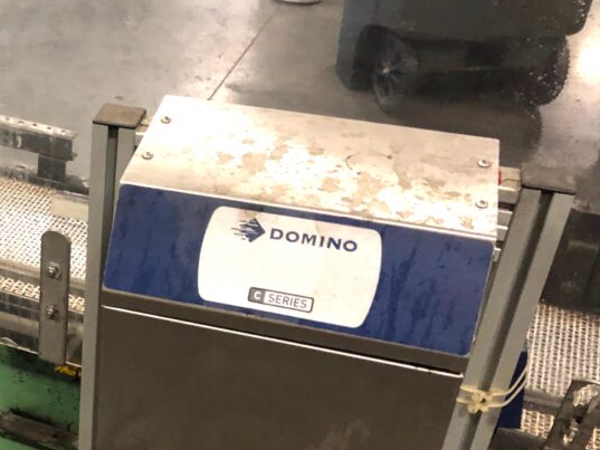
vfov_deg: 23.9
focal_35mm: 61
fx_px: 1058
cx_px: 29
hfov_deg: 29.9
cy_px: 318
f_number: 1.8
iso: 100
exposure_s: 1/6
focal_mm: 3.99
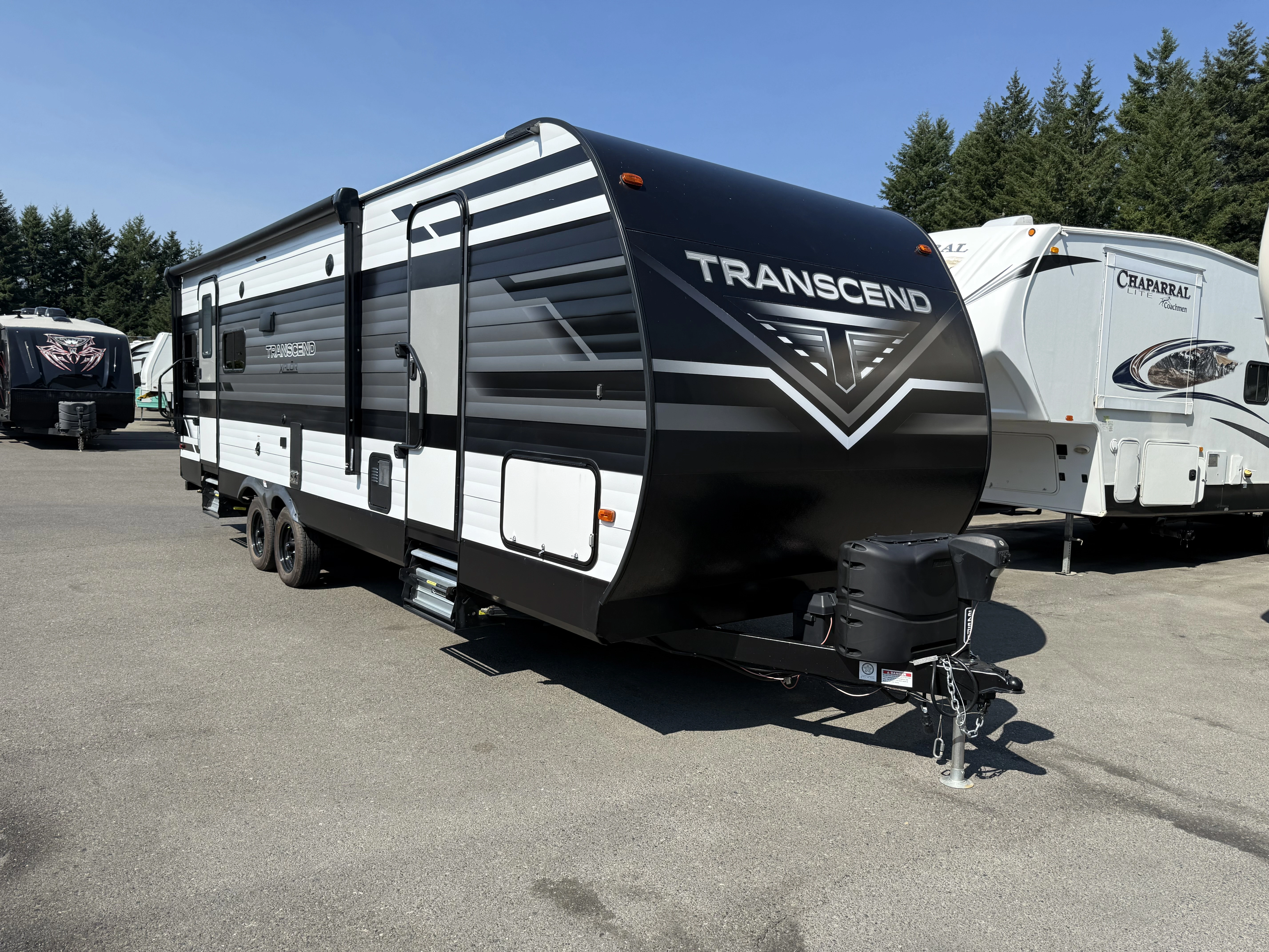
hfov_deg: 71.6
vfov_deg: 56.8
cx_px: 634
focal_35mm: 24
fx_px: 880
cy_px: 476
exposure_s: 1/4167
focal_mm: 6.76
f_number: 1.78
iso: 80
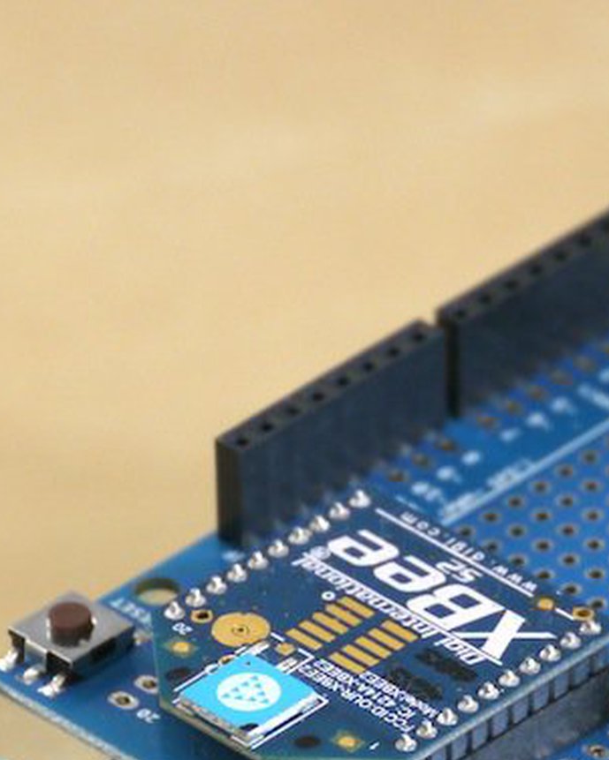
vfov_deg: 3.8
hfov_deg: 3.1
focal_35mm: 503
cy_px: 771
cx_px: 573
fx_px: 11331
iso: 400
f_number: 5.8
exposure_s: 1/60
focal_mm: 95
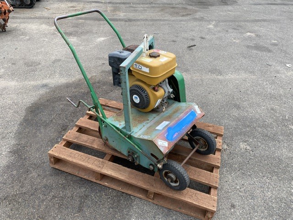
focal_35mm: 26
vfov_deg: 53.1
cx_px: 146
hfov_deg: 67.3
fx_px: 220
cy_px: 110
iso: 32
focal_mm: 4.25
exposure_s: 1/1135
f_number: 1.8
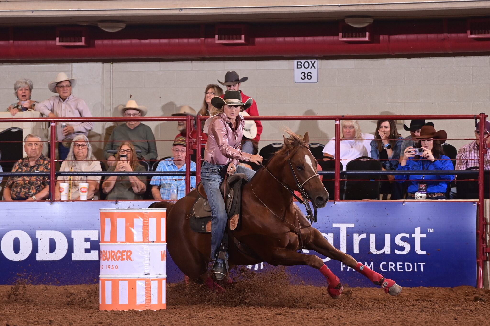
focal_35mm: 240
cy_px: 163
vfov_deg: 5.7
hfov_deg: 8.6
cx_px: 245
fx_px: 3265
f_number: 4
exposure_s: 1/250
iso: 1250
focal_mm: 200
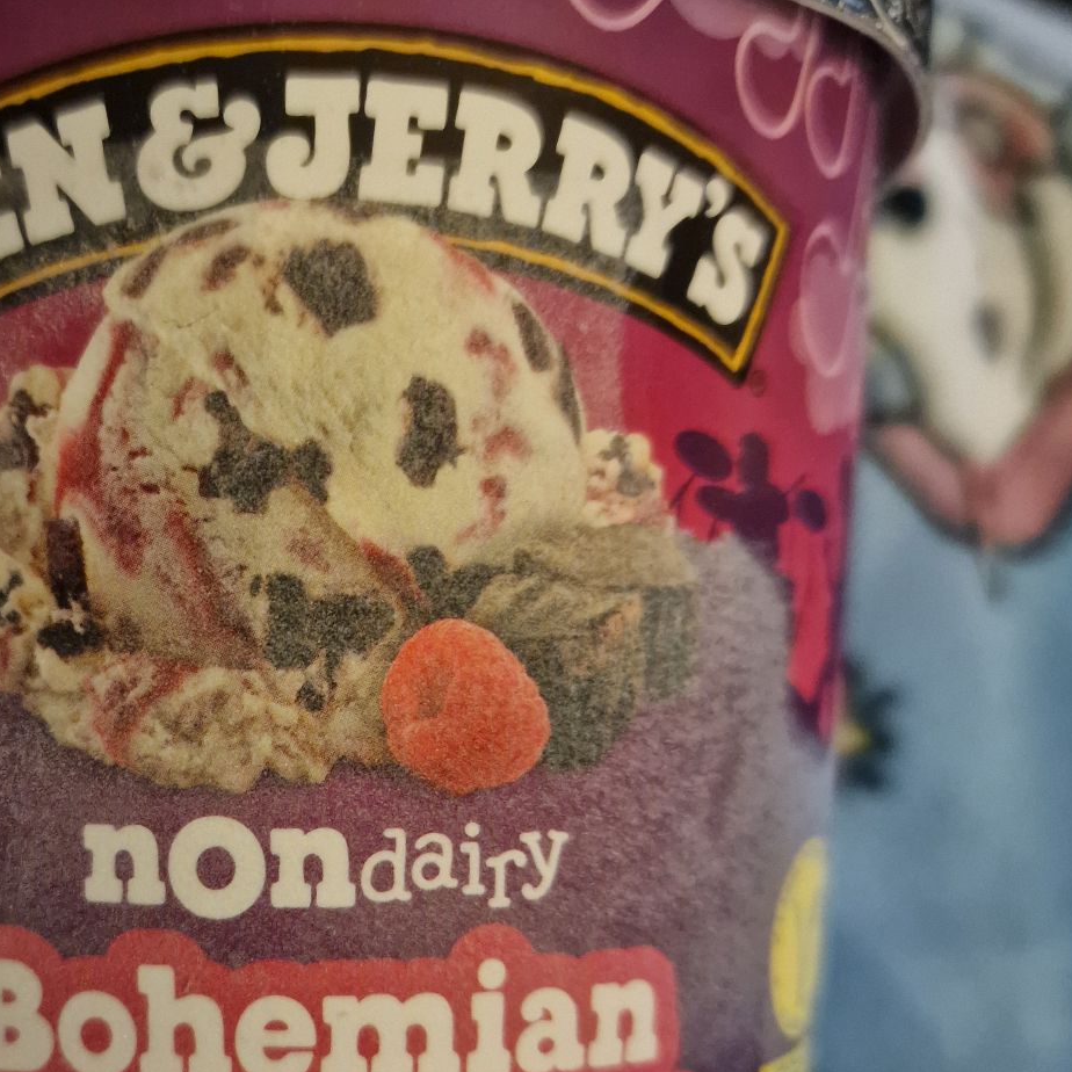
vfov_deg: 38.1
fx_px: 1542
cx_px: 269
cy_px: 676
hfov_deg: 37.4
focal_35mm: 44
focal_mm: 6.4
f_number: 1.8
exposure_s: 1/25
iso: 1000
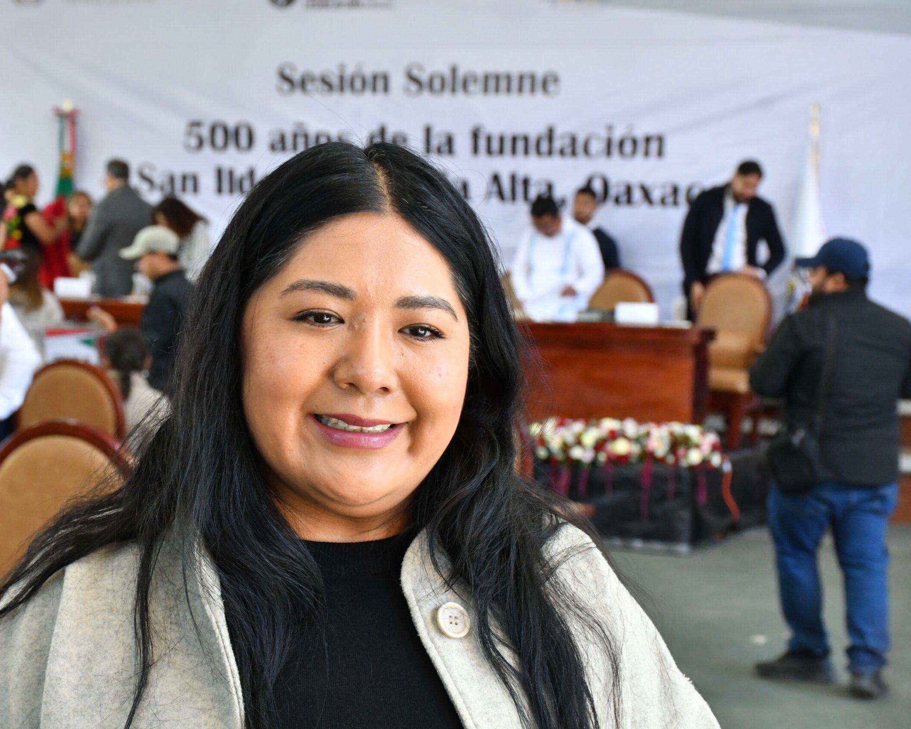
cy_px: 366
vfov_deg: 18.1
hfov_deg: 22.4
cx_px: 362
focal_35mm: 85
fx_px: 2292
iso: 2500
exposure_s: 1/200
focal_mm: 50
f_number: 8
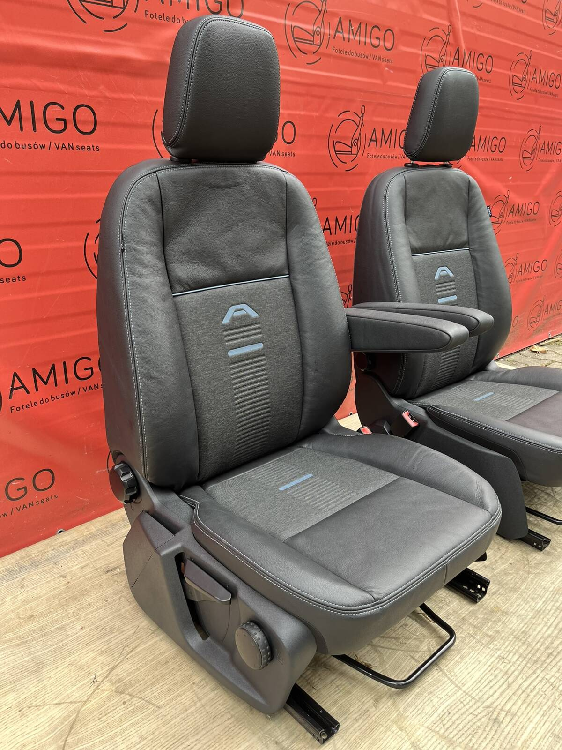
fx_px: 563
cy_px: 375
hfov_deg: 53.1
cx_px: 281
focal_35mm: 26
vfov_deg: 67.3
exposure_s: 1/122
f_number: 1.6
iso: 80
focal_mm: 5.1
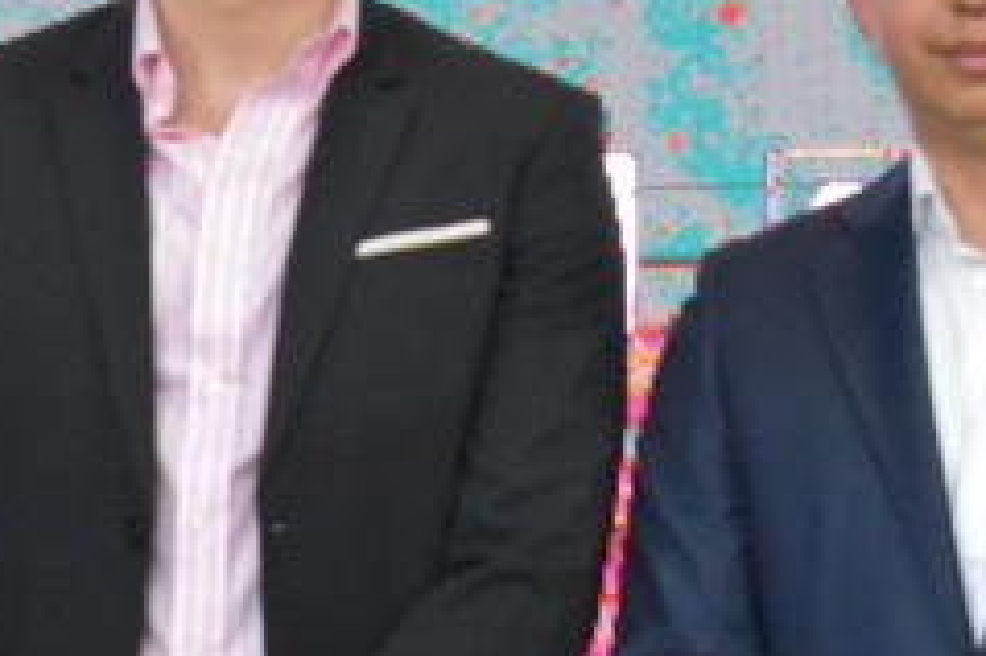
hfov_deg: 8.7
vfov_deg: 5.8
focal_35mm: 236
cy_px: 435
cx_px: 95
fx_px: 6459
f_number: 5.6
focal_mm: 40
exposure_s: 1/1000
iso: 5000
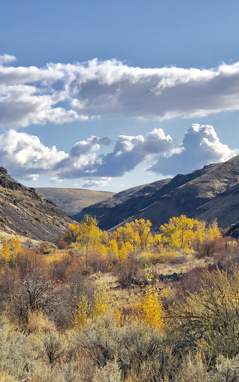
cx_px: 169
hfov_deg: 16.1
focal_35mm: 81
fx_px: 844
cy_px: 190
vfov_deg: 25.5
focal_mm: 6.6
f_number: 2.8
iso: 20
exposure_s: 1/1429
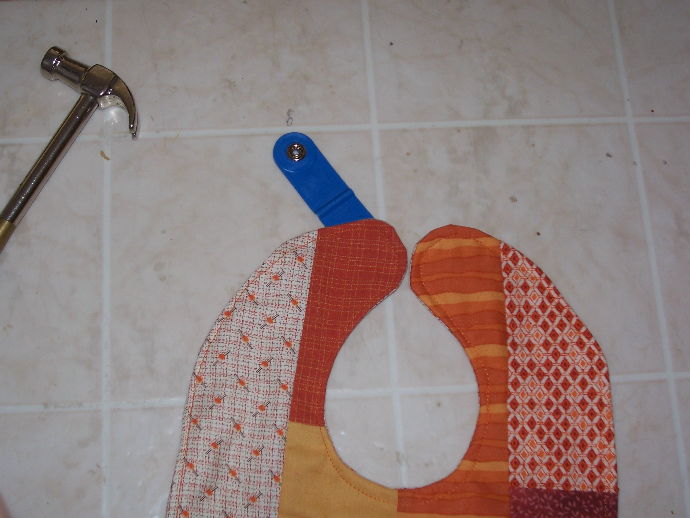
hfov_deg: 36.2
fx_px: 1056
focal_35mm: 53
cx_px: 345
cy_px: 259
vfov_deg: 27.5
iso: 80
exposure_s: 1/60
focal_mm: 8.6
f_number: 3.4
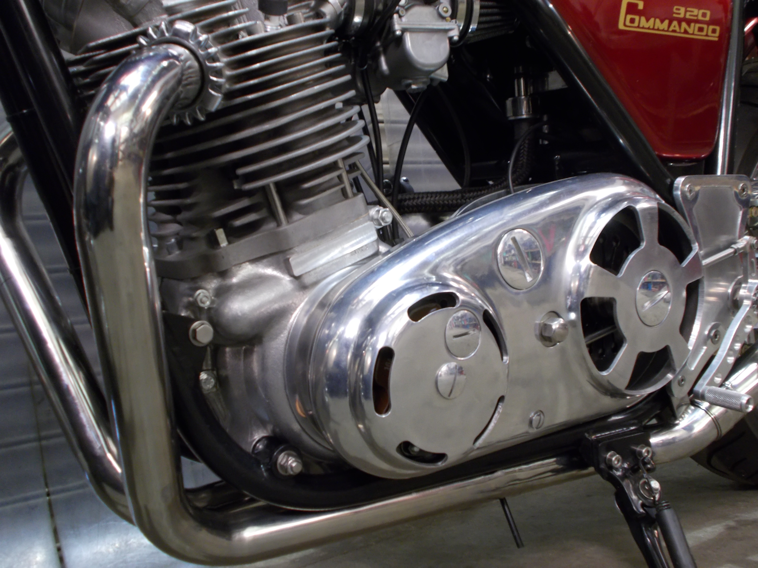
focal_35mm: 39
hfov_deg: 47.9
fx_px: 854
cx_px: 379
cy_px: 284
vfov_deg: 36.8
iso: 200
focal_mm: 6.9
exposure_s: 1/2.5
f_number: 3.9
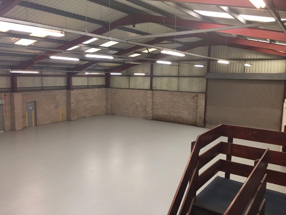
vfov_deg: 48.2
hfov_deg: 61.7
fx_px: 240
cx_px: 143
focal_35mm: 29
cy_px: 108
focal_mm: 4.15
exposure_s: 1/33
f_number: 2.2
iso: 80
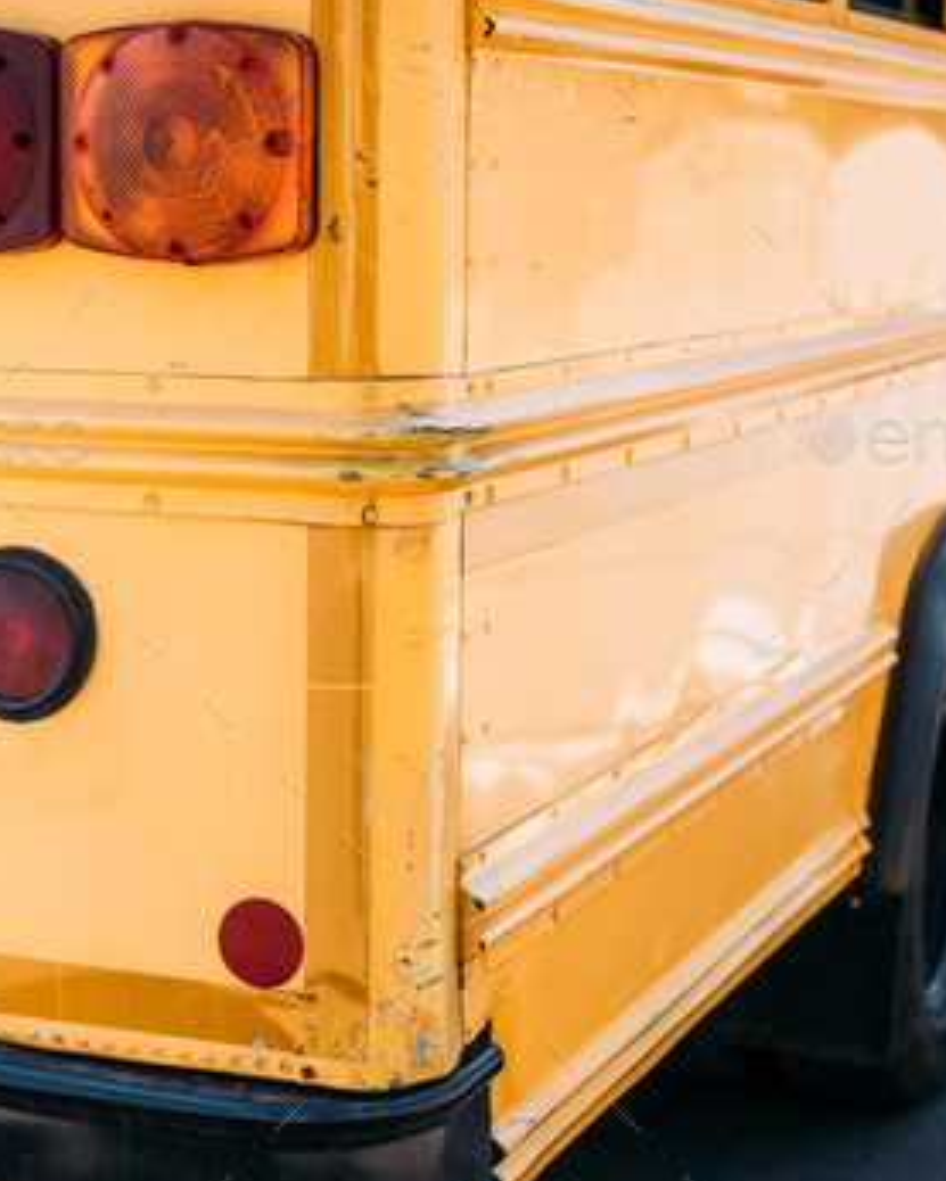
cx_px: 441
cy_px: 597
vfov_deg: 23.8
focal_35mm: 80
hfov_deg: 19.2
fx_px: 2799
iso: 100
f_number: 3.5
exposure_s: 1/640
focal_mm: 50
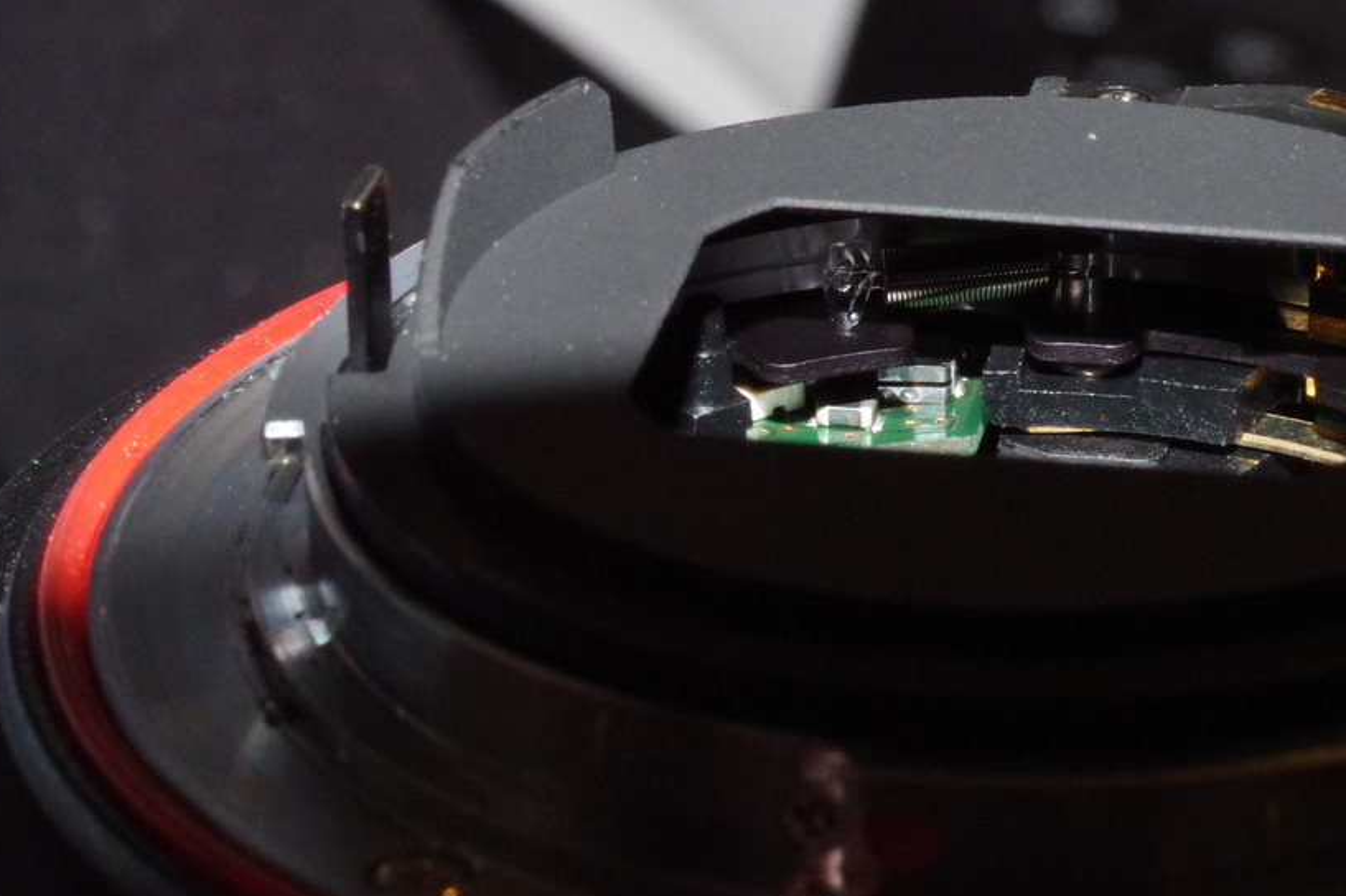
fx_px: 5157
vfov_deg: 9.9
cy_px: 255
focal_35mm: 138
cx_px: 977
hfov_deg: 14.8
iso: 6400
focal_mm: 50
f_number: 22
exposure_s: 1/100
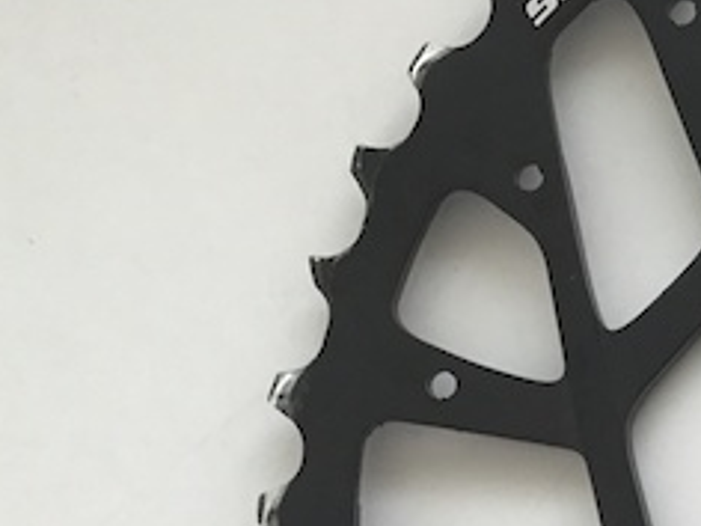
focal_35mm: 105
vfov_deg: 13.8
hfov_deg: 16.6
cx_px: 1120
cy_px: 574
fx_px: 2126
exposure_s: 1/120
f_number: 2.4
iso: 40
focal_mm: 3.3
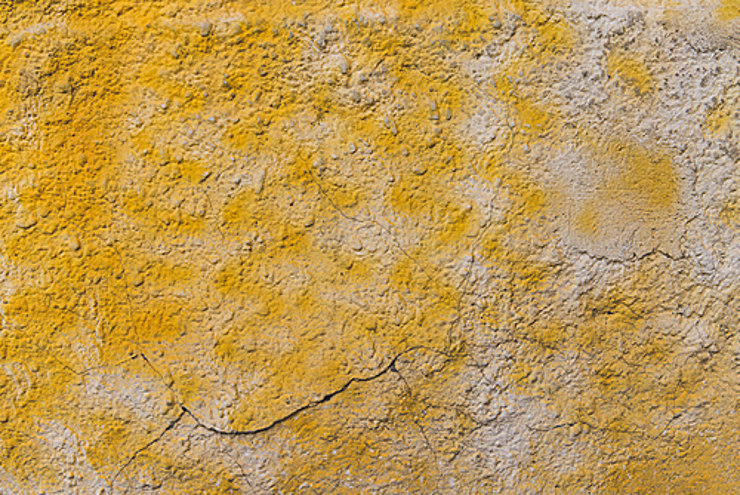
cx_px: 370
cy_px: 248
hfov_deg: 41.1
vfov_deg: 28.1
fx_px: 987
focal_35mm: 48
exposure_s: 1/320
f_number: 5
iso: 160
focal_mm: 48
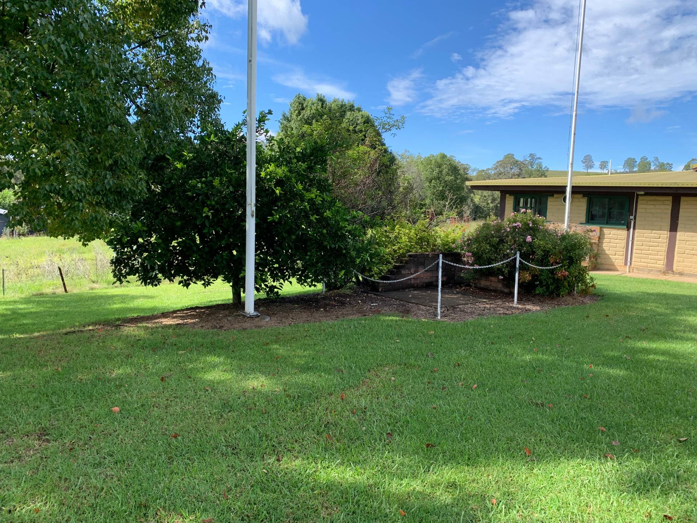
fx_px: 524
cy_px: 262
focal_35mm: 26
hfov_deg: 67.3
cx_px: 348
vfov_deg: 53.1
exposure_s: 1/879
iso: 25
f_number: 1.8
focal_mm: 4.25
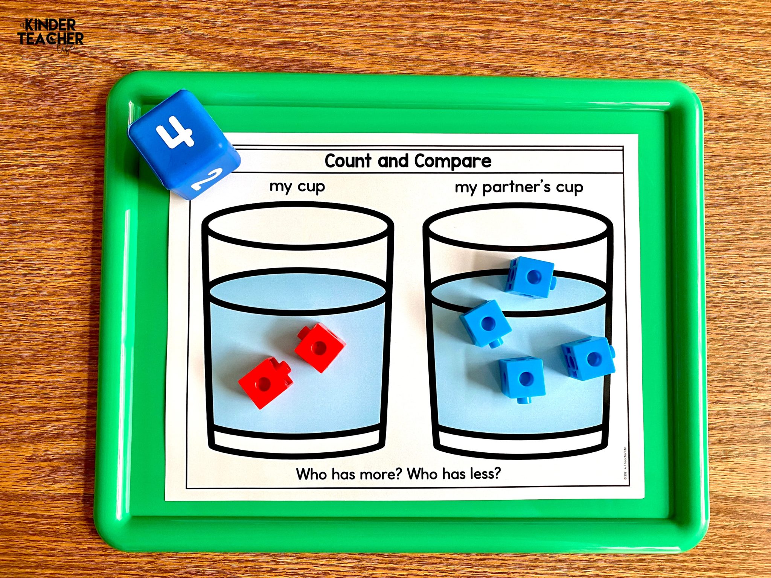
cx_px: 386
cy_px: 289
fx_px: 579
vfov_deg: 53.1
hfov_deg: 67.3
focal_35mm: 26
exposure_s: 1/78
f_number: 1.8
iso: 125
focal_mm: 4.25
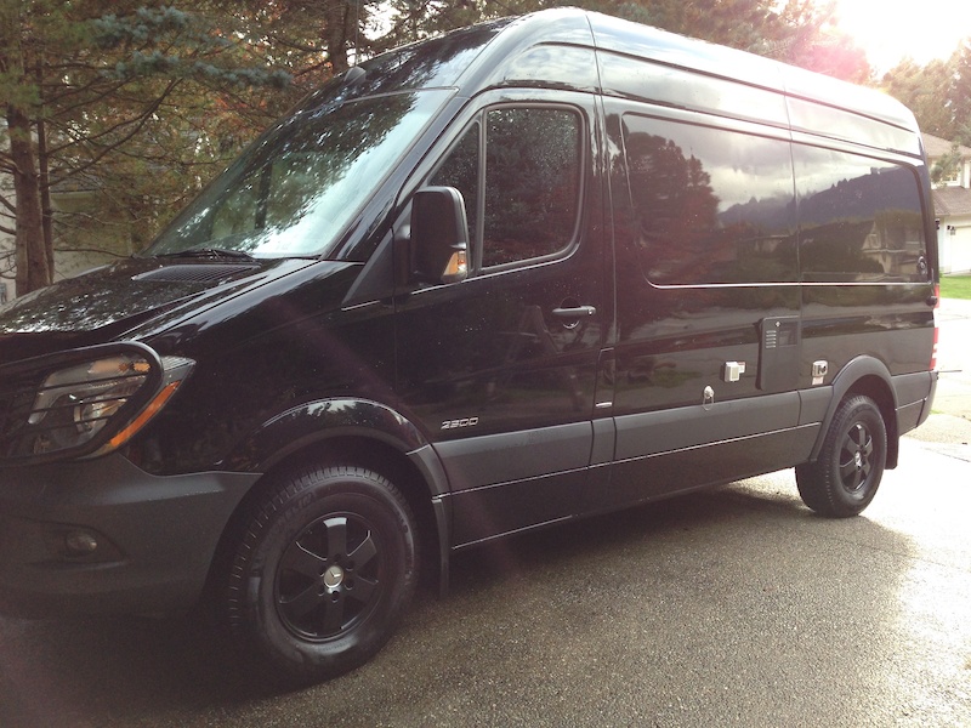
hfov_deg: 55.4
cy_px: 364
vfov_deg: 42.9
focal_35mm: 33
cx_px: 486
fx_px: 926
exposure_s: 1/120
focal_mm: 4.12
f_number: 2.4
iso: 80
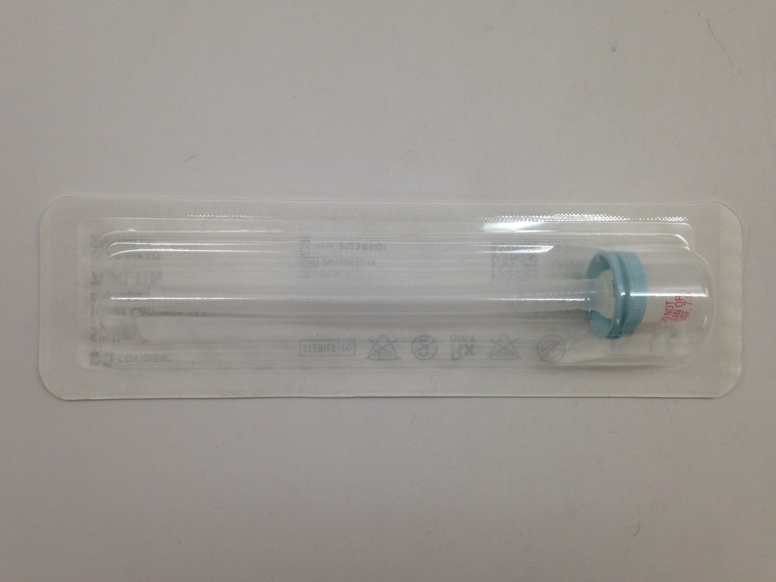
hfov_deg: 54.0
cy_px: 291
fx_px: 762
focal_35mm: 34
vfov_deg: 41.8
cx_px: 379
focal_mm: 4.12
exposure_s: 1/120
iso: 64
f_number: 2.4
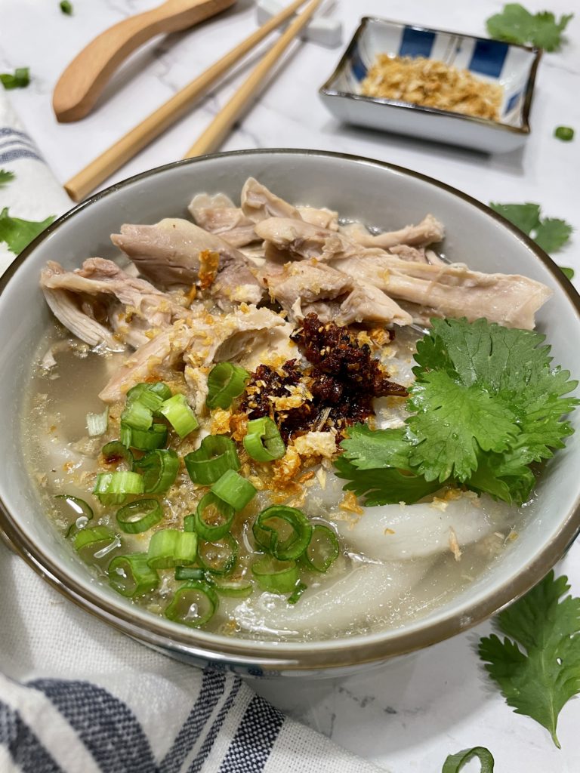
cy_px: 386
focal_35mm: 26
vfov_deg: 67.3
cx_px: 290
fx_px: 581
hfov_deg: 53.1
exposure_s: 1/60
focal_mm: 4.2
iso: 100
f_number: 1.6
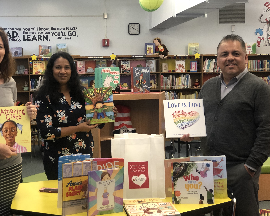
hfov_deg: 26.7
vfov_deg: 21.6
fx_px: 567
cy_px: 110
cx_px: 116
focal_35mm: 71
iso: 125
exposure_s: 1/30
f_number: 2.8
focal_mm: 6.6
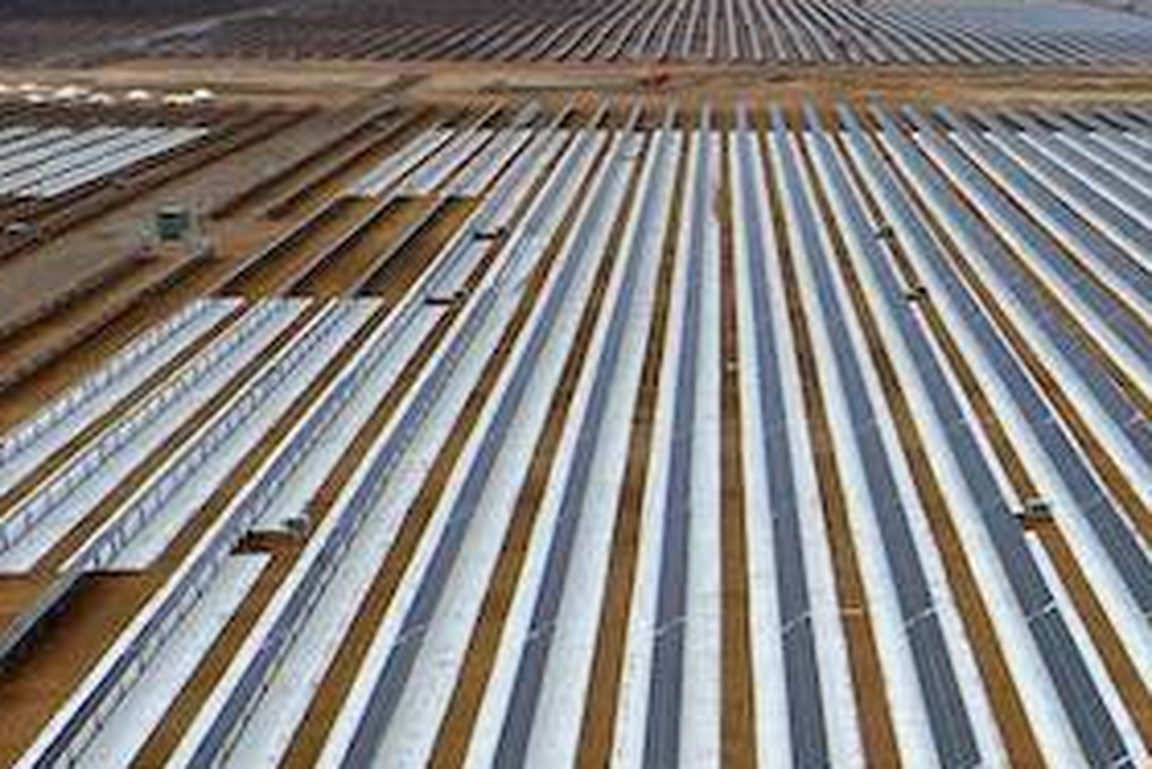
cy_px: 880
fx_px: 3842
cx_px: 2111
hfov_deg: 14.8
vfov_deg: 11.3
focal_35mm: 120
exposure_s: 1/320
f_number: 5.6
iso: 100
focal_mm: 10.26
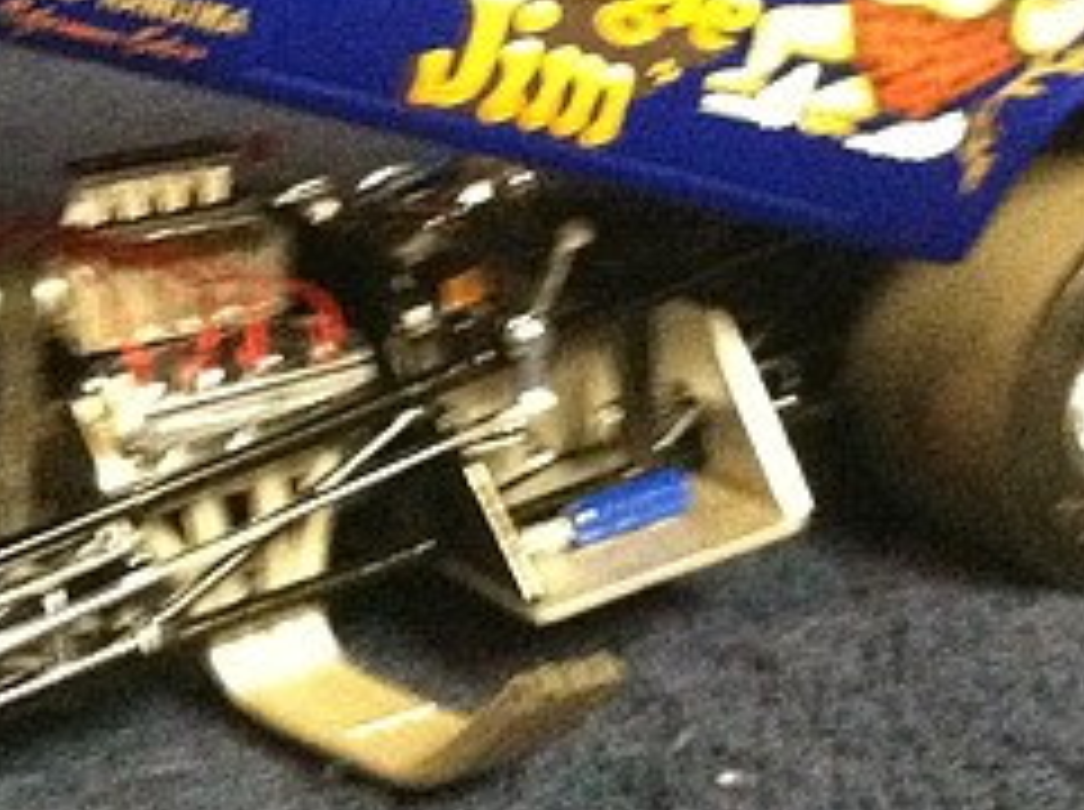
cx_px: 479
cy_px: 110
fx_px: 3627
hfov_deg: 17.0
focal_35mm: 116
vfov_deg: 12.7
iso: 1000
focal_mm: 3.85
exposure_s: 1/17
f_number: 2.8
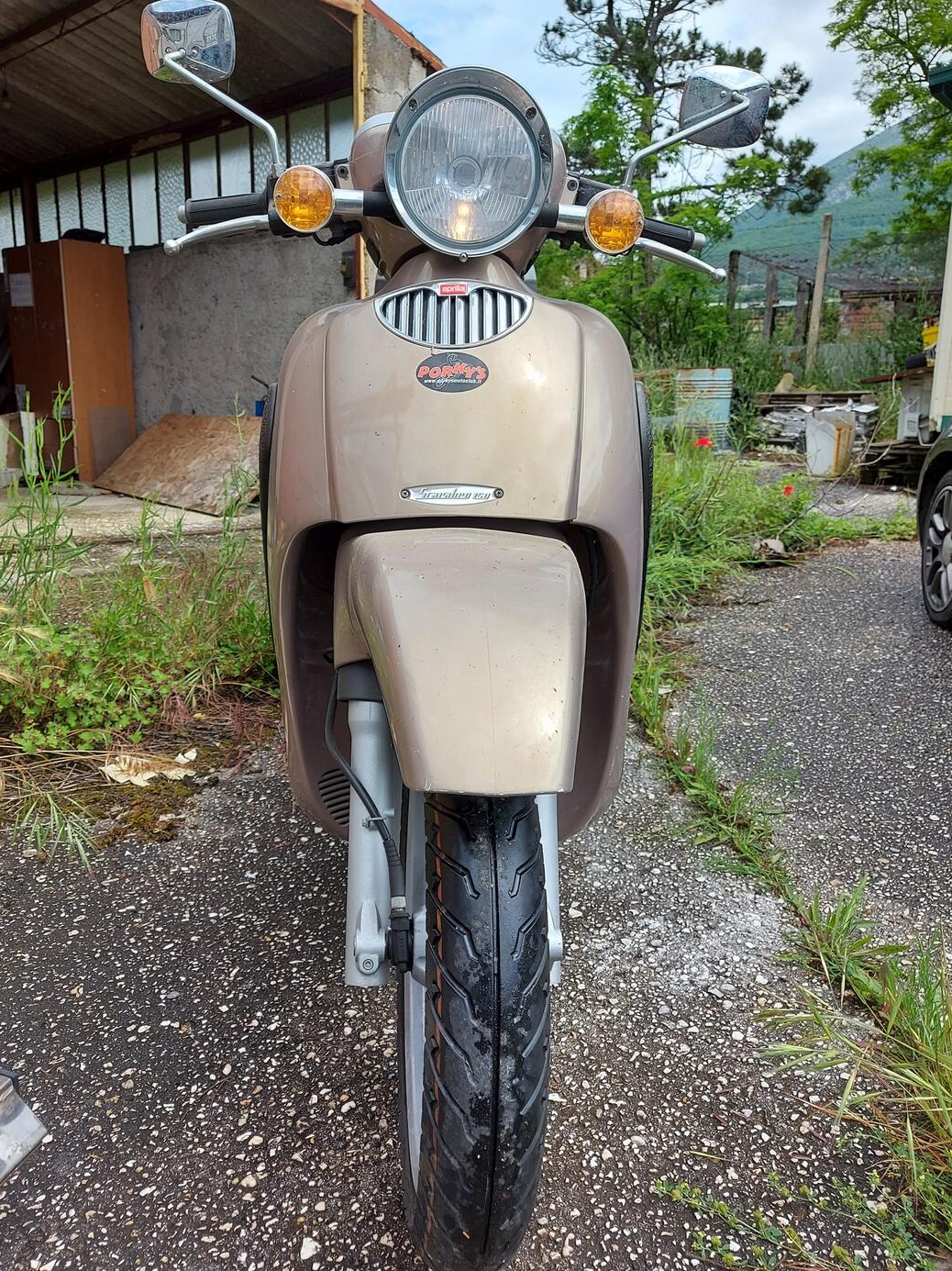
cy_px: 618
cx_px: 448
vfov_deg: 67.3
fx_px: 954
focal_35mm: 26
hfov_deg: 53.0
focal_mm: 5.23
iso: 32
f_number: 1.8
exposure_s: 1/594
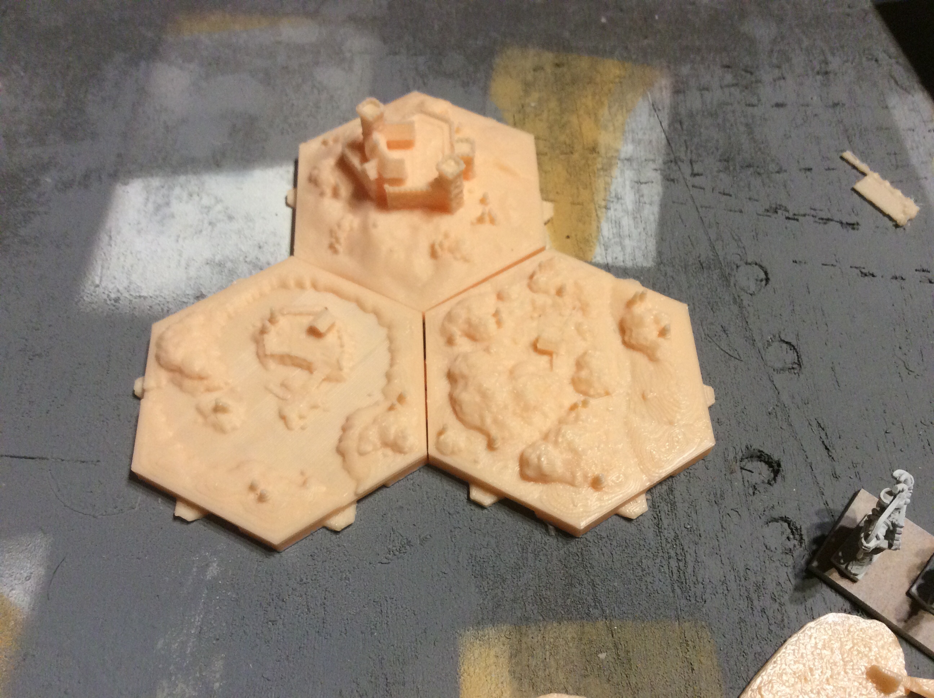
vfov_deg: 44.1
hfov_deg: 56.9
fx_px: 862
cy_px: 349
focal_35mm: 32
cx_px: 467
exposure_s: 1/25
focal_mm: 3.3
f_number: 2.4
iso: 125
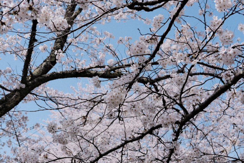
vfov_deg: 25.5
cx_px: 122
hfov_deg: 37.5
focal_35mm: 53
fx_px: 359
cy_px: 82
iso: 640
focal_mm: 35
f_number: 5.6
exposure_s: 1/3000
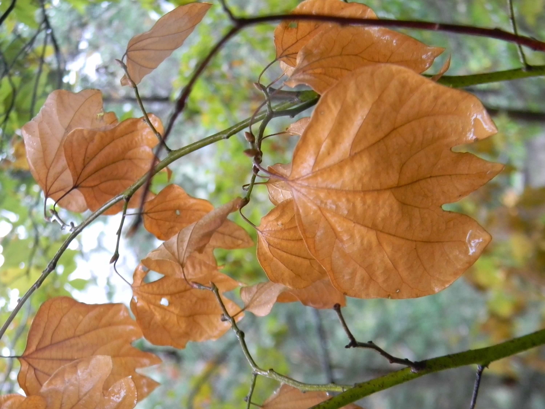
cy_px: 204
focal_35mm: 62
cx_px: 272
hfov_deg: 31.2
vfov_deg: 23.7
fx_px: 976
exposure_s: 1/14.1
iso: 400
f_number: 4.5
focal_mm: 15.1
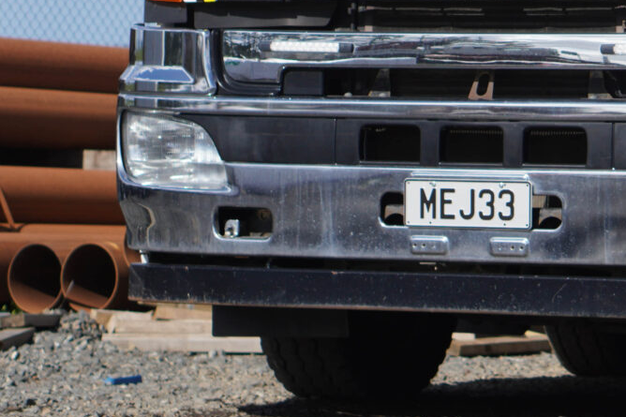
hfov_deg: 8.8
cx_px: 802
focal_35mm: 230
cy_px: -182
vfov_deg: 5.9
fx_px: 3998
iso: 100
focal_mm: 50
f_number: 3.2
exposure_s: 1/2000
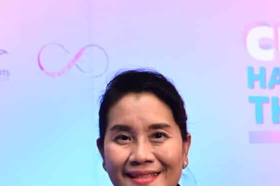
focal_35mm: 132
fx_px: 1026
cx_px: 124
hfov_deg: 15.5
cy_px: 216
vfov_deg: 10.2
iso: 2500
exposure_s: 1/125
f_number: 5.6
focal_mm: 48
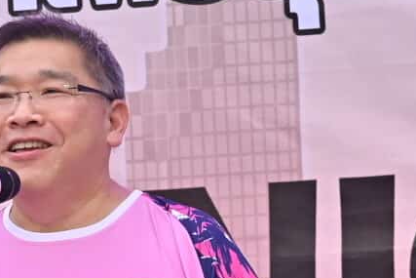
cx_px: 71
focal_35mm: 527
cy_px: 170
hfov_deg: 3.9
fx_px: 6091
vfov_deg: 2.6
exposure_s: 1/160
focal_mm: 110
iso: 640
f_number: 9
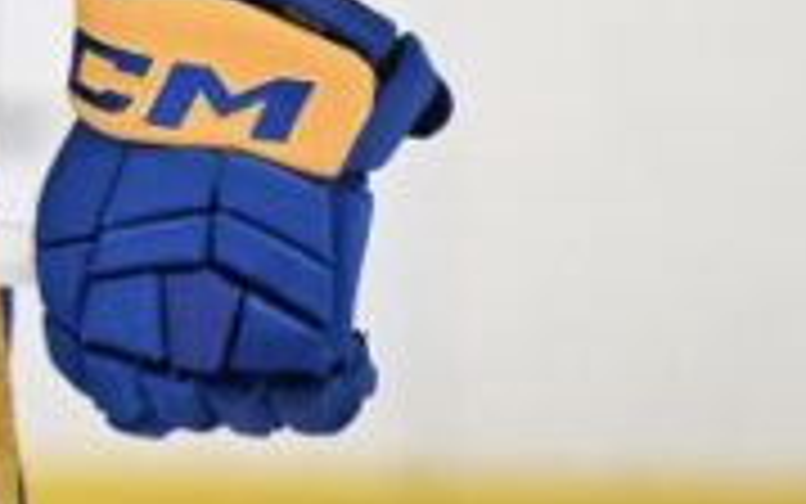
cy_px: -482
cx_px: -815
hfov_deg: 2.4
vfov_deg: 1.5
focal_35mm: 875
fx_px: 19226
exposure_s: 1/2000
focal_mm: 200
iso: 3200
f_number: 3.2
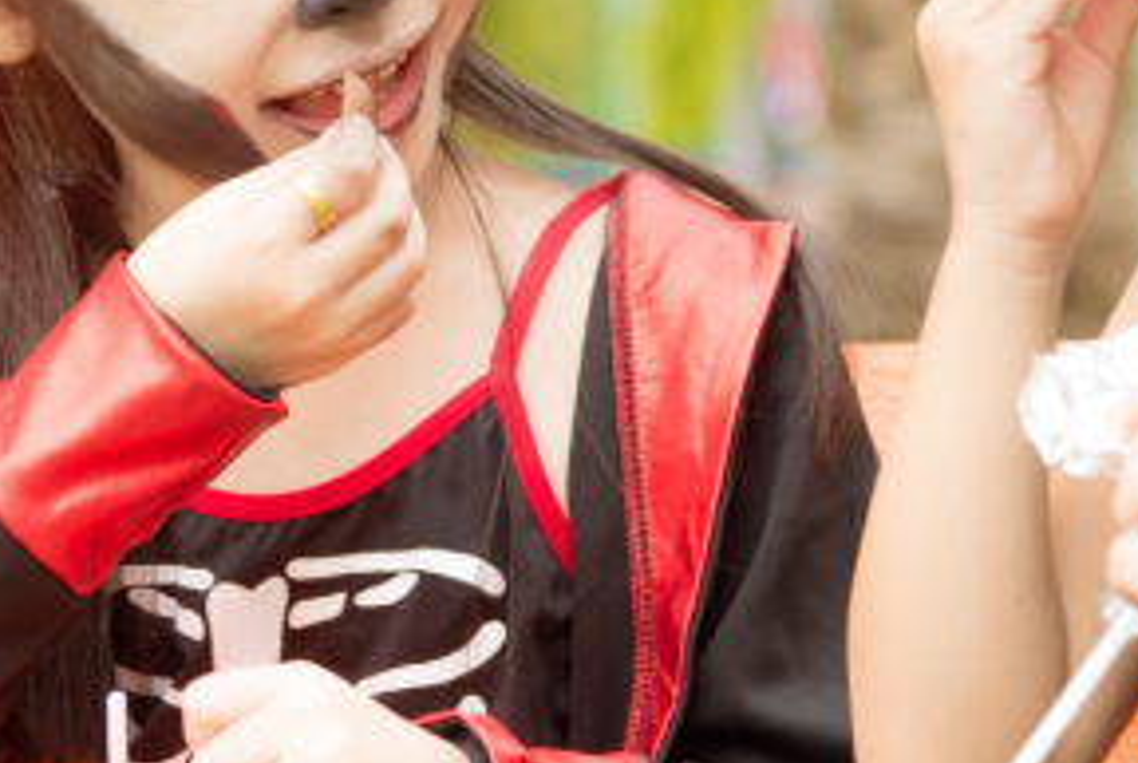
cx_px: 371
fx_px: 8770
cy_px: 4
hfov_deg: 7.4
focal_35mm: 277
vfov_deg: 5.0
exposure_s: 1/500
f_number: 4.5
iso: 200
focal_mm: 78
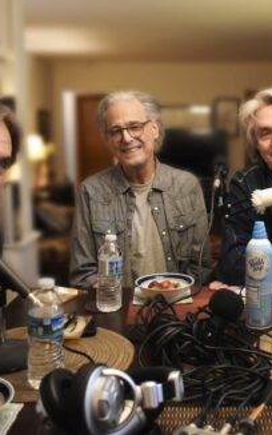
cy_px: 215
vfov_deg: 47.2
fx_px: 498
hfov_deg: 30.0
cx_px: 205
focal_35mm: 42
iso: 2500
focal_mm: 18
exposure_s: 1/125
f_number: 3.5
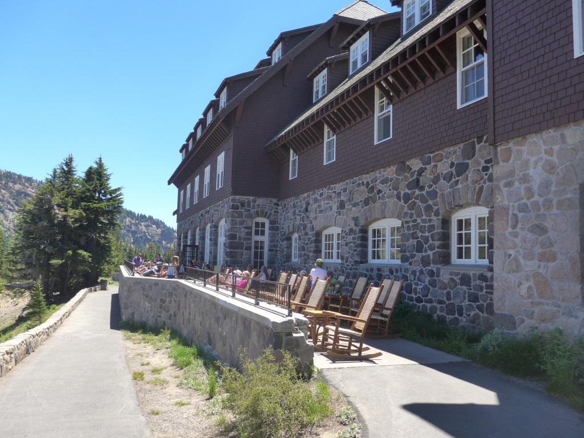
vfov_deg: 48.2
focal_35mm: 29
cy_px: 219
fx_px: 489
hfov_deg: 61.7
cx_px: 292
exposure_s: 1/640
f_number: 2.8
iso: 125
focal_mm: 6
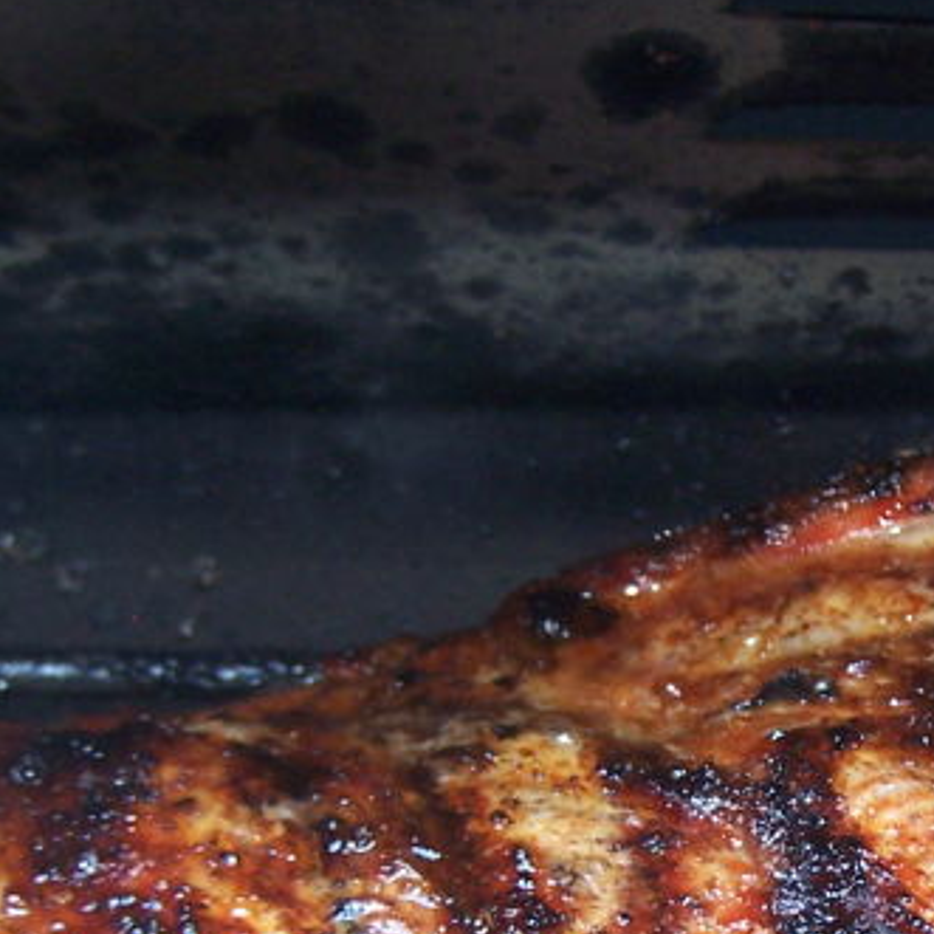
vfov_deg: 16.5
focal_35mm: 104
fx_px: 3175
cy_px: 886
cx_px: 855
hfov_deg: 16.5
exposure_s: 1/60
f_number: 2.8
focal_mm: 6.3
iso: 140
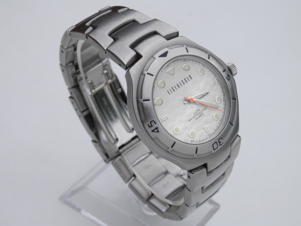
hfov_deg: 26.7
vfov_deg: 20.2
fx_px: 635
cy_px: 113
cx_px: 150
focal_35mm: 73
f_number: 4.5
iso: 80
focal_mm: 13.1
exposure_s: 1/500
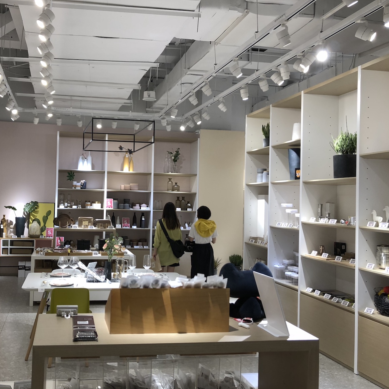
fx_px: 432
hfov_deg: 47.5
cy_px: 196
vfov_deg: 48.5
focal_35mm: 34
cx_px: 125
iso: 32
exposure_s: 1/50
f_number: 1.8
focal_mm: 3.99
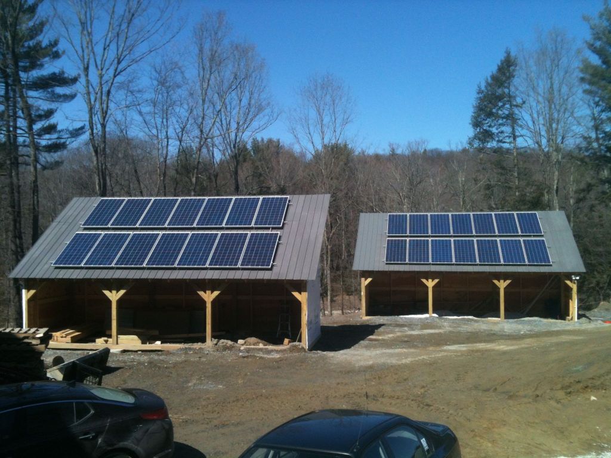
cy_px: 229
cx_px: 306
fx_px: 618
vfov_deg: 40.7
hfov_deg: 52.6
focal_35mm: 35
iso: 64
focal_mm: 3.85
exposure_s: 1/1050
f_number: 2.8
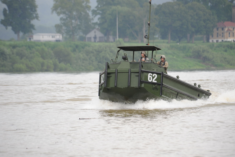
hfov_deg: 5.2
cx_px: 118
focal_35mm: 400
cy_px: 78
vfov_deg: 3.4
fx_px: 2610
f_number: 7.1
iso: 400
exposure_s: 1/320
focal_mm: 400
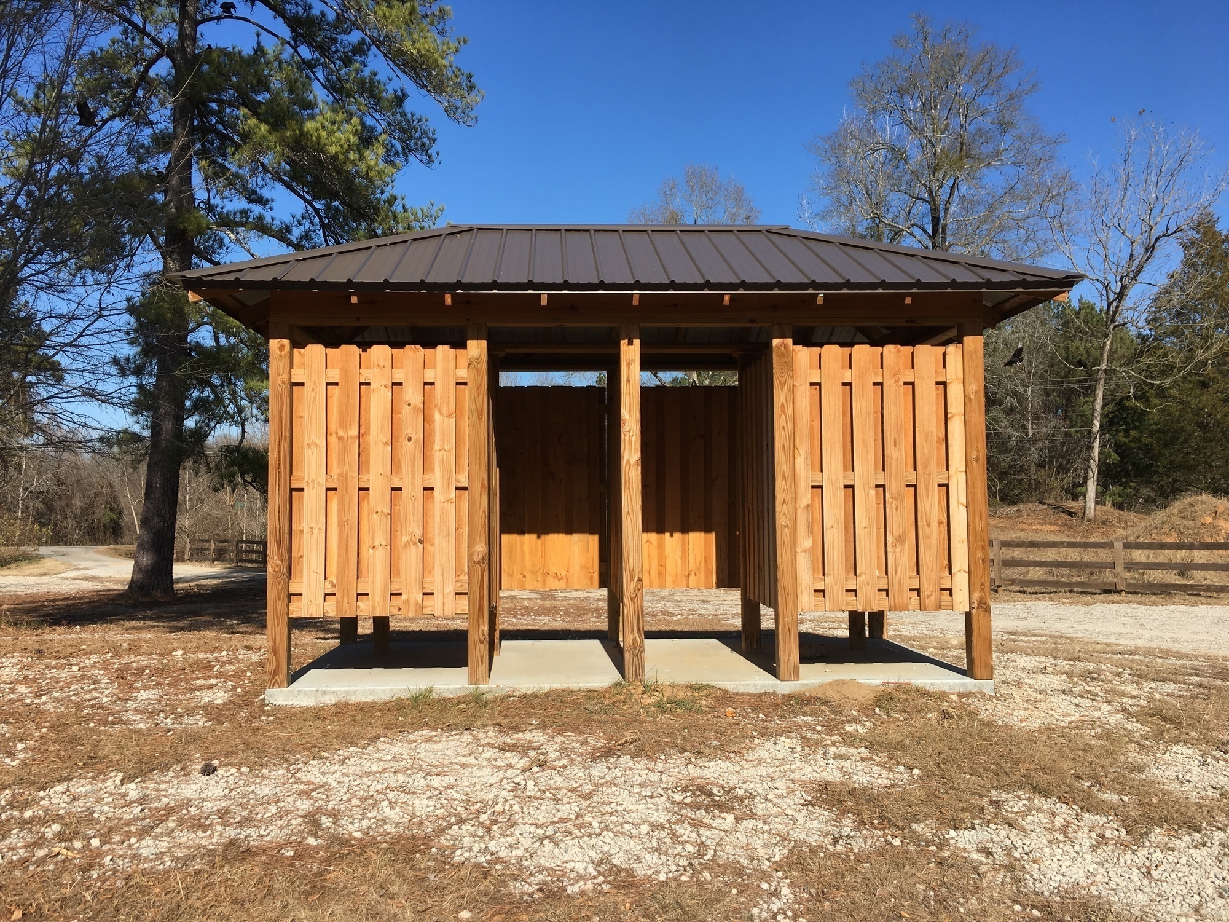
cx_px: 614
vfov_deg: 48.2
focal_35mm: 29
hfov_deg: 61.7
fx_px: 1030
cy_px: 461
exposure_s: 1/1570
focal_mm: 4.15
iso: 25
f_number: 2.2
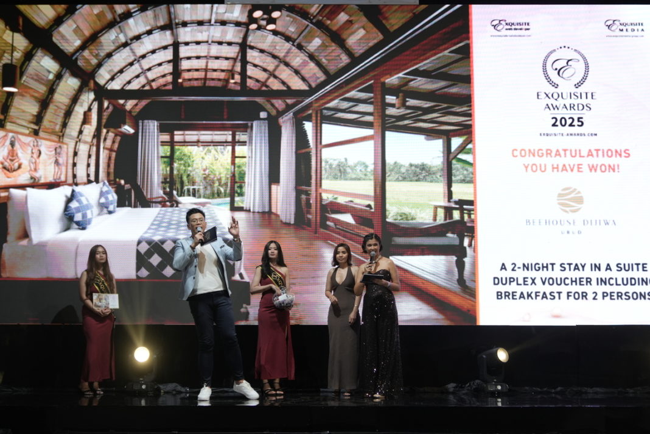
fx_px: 830
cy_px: 217
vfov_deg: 29.2
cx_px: 325
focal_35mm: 46
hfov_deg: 42.7
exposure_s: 1/125
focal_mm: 31
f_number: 2.8
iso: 400
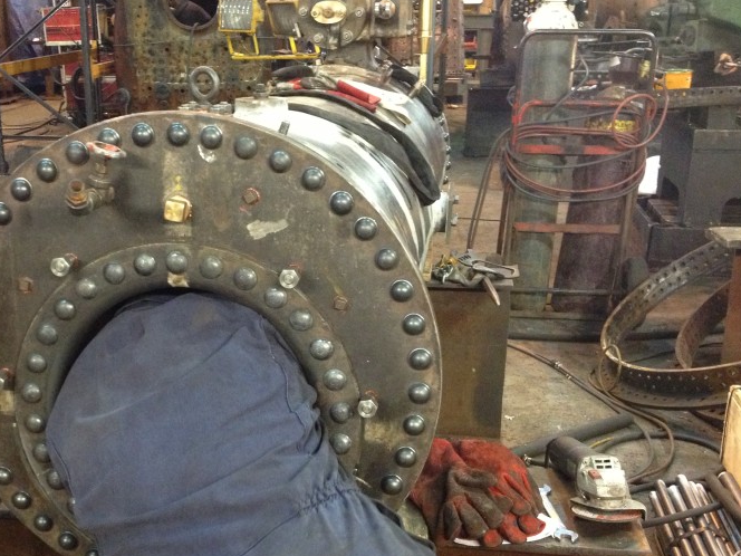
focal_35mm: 54
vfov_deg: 26.9
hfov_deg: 35.3
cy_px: 375
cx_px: 257
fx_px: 1156
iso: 400
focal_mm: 4.28
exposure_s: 1/20
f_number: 2.4
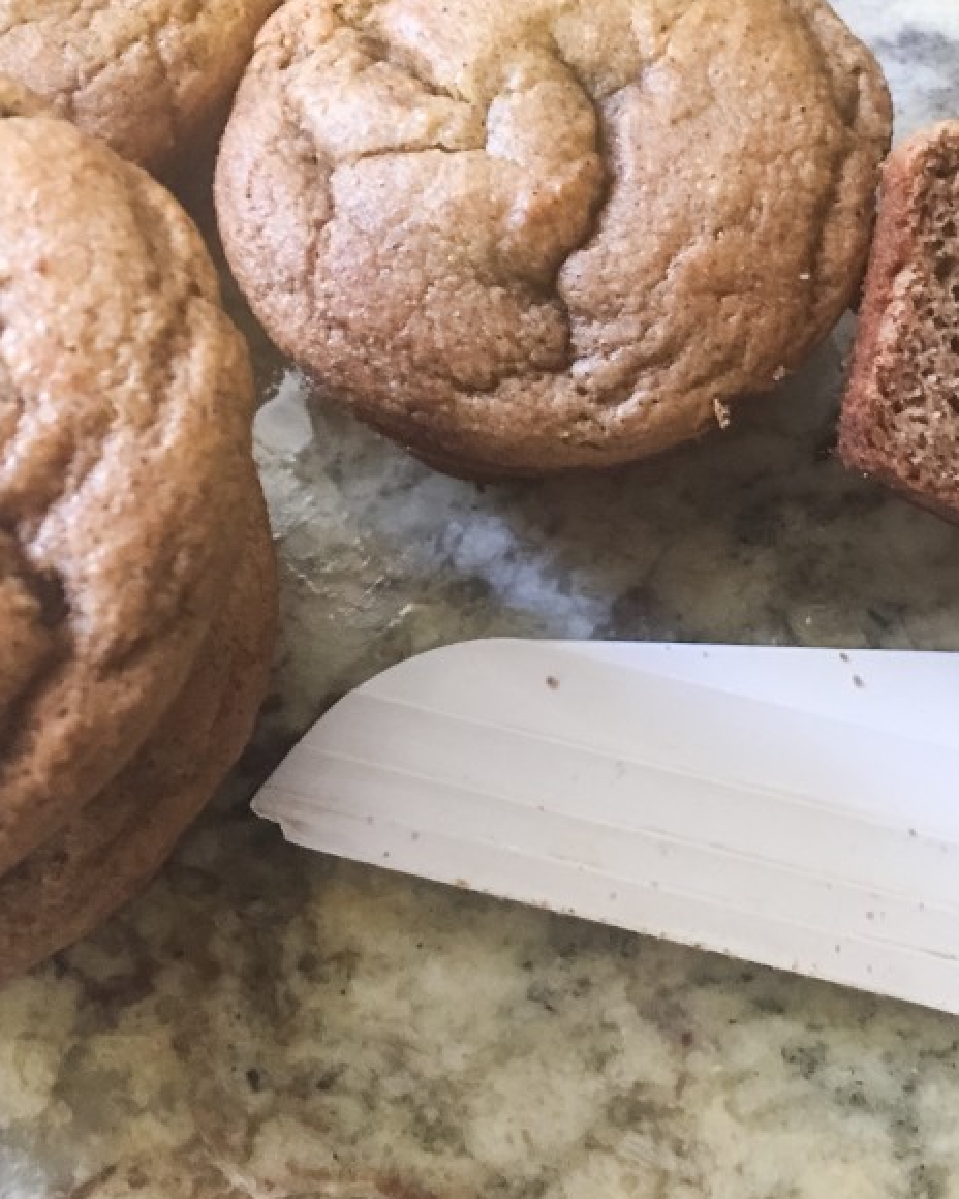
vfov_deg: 37.0
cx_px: 692
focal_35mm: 50
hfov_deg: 29.9
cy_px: 416
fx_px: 1774
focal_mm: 4.15
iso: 100
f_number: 2.2
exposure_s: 1/8
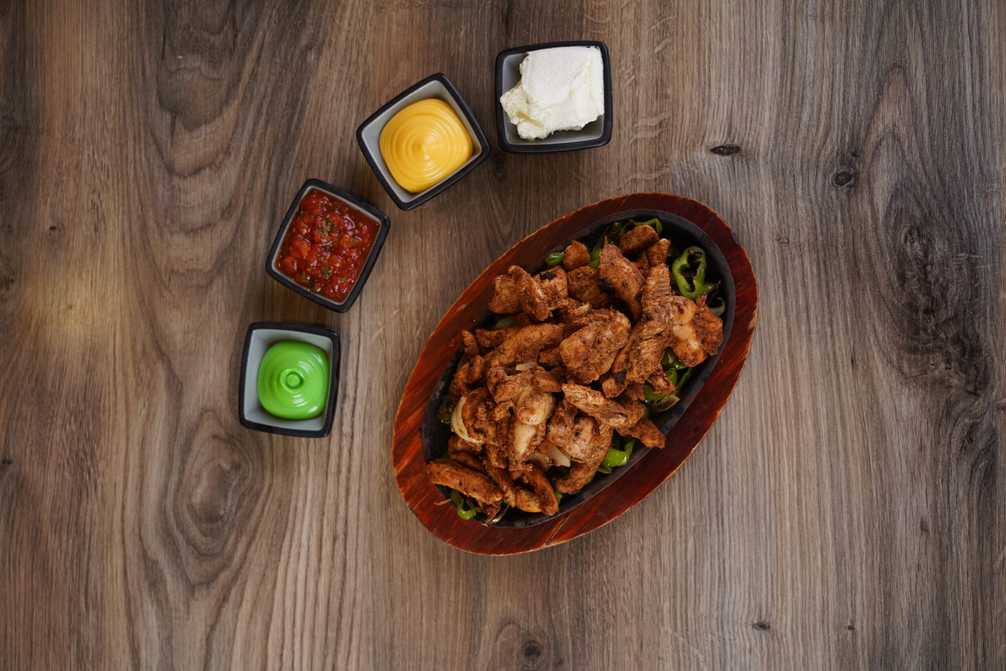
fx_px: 1006
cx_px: 503
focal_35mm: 36
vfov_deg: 36.9
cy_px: 336
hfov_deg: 53.1
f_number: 4.5
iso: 250
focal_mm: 36
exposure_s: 1/125
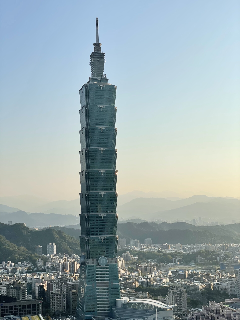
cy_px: 160
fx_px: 481
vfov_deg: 36.8
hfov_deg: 28.0
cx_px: 120
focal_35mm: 52
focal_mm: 6
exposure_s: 1/2283
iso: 25
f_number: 2
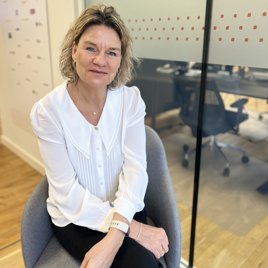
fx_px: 272
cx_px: 133
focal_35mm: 31
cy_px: 109
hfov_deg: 52.5
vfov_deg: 52.2
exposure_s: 1/120
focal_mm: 5.7
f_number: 1.5
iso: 80
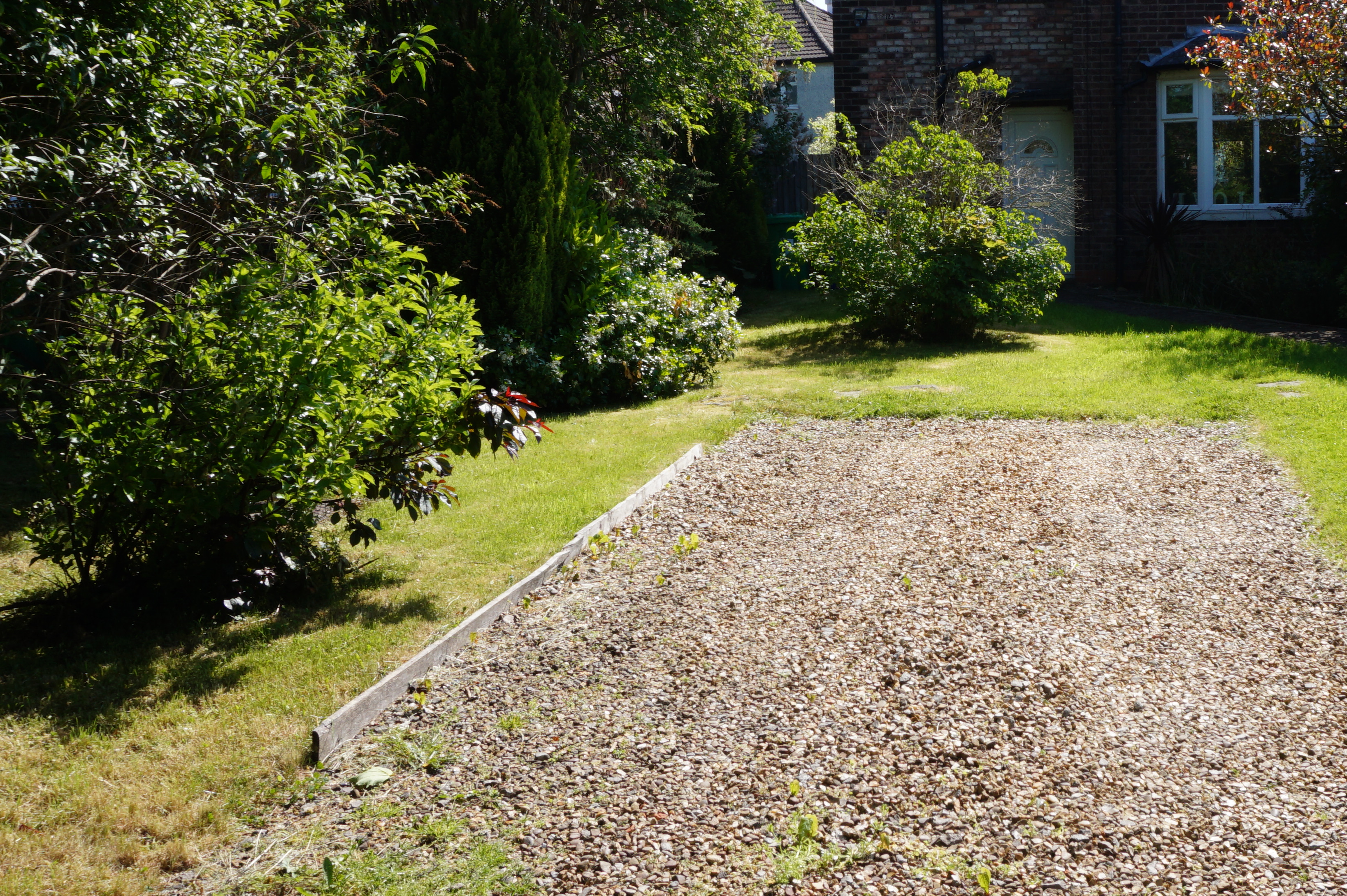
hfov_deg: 47.0
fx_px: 1496
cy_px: 386
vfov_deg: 33.3
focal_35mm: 40
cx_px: 987
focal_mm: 16
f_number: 11
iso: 100
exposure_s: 1/80
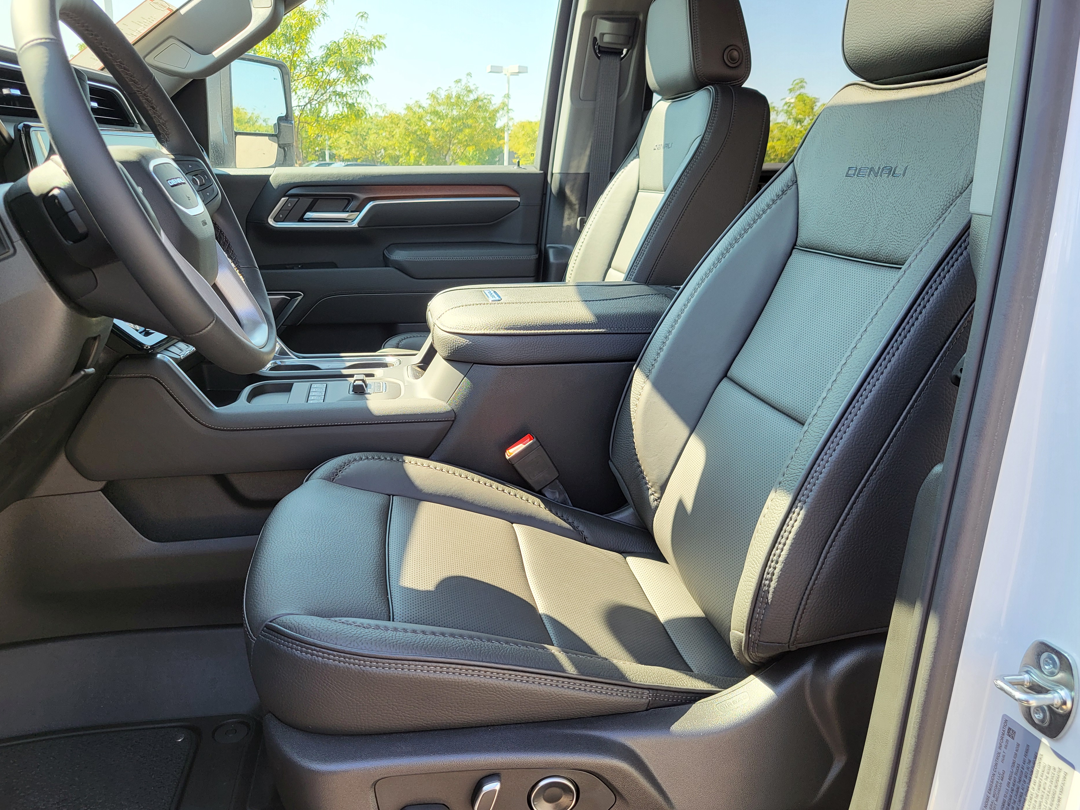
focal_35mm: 28
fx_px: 874
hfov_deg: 63.4
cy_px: 413
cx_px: 520
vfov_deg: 49.7
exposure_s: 1/194
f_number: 1.8
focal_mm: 5.4
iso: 40
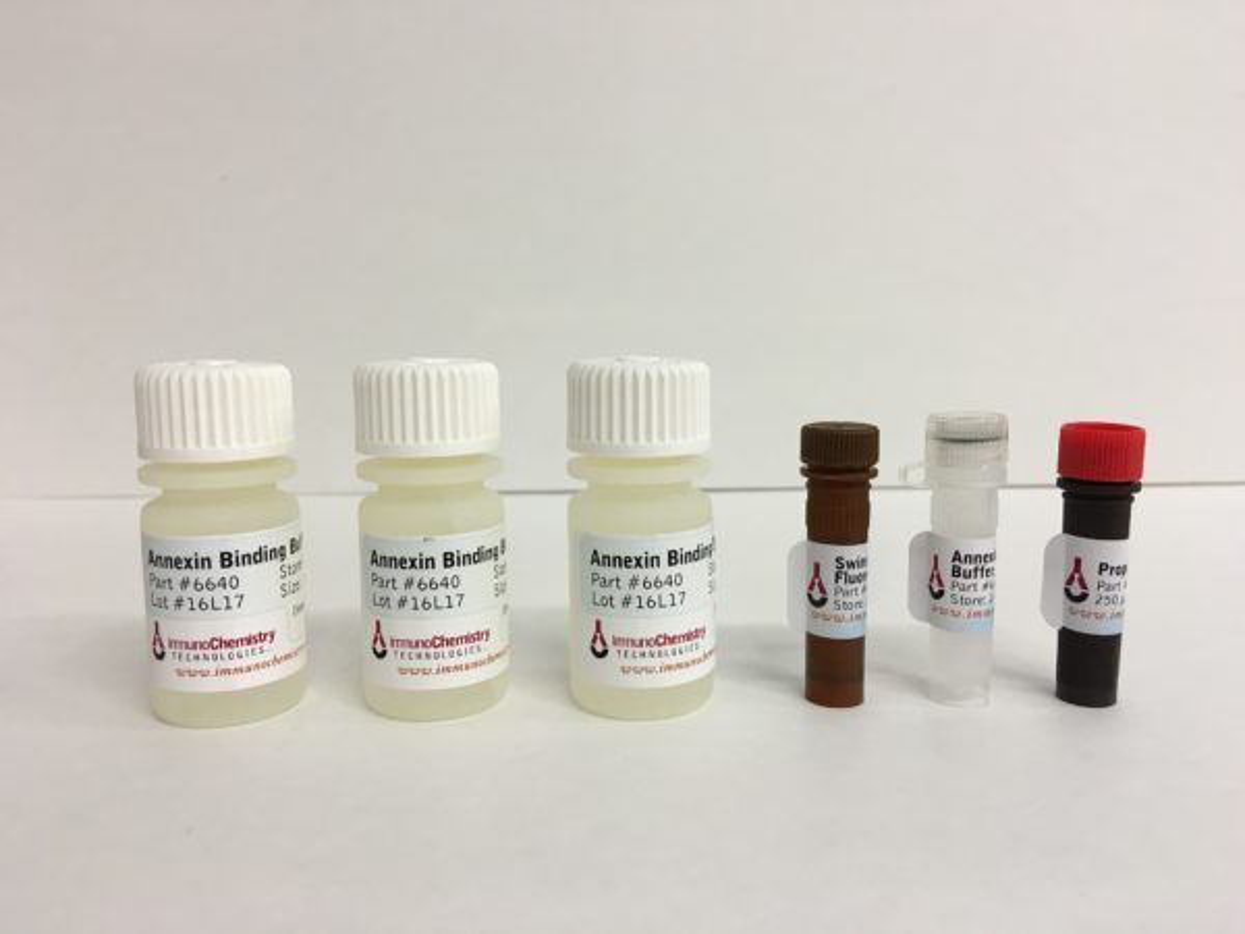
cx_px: 622
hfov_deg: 61.7
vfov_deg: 48.2
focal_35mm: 29
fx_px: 1043
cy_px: 467
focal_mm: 4.15
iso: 32
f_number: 2.2
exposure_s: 1/15
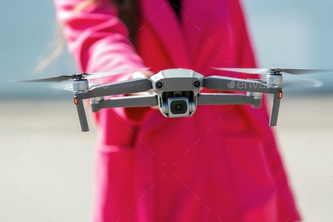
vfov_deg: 5.5
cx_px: 166
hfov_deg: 8.3
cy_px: 111
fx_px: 2289
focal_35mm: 248
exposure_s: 1/500
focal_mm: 165
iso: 100
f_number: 3.5
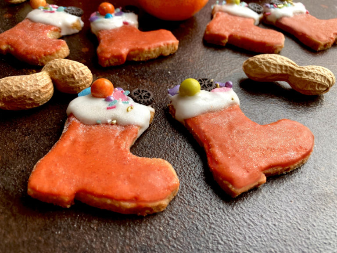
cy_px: 126
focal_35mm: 28
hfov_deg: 63.4
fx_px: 273
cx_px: 168
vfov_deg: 49.7
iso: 80
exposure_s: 1/104
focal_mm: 3.99
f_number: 1.8
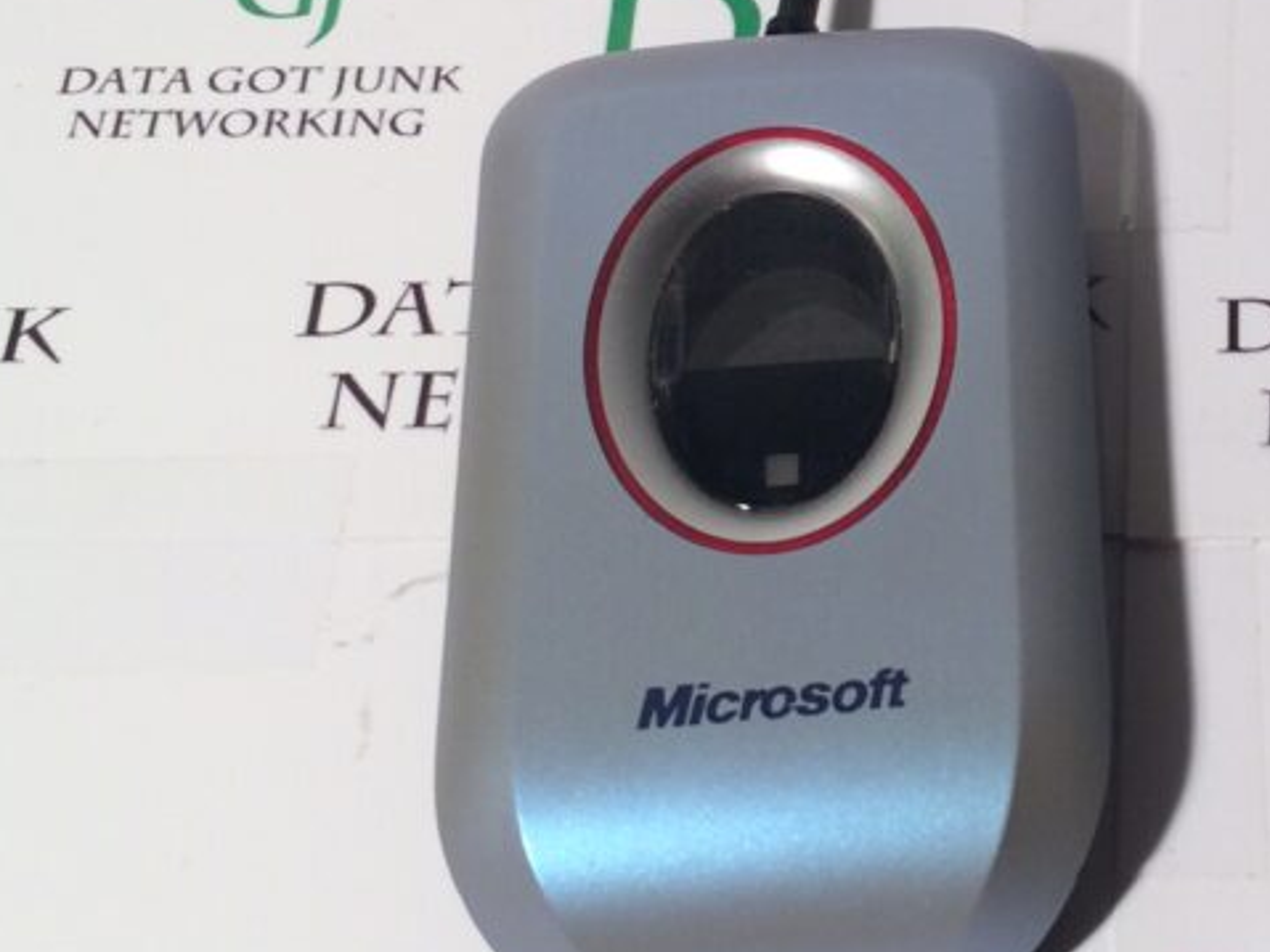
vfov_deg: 18.2
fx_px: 2934
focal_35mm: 80
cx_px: 1212
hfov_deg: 23.6
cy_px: 170
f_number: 2.2
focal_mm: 4.15
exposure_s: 1/120
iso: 50
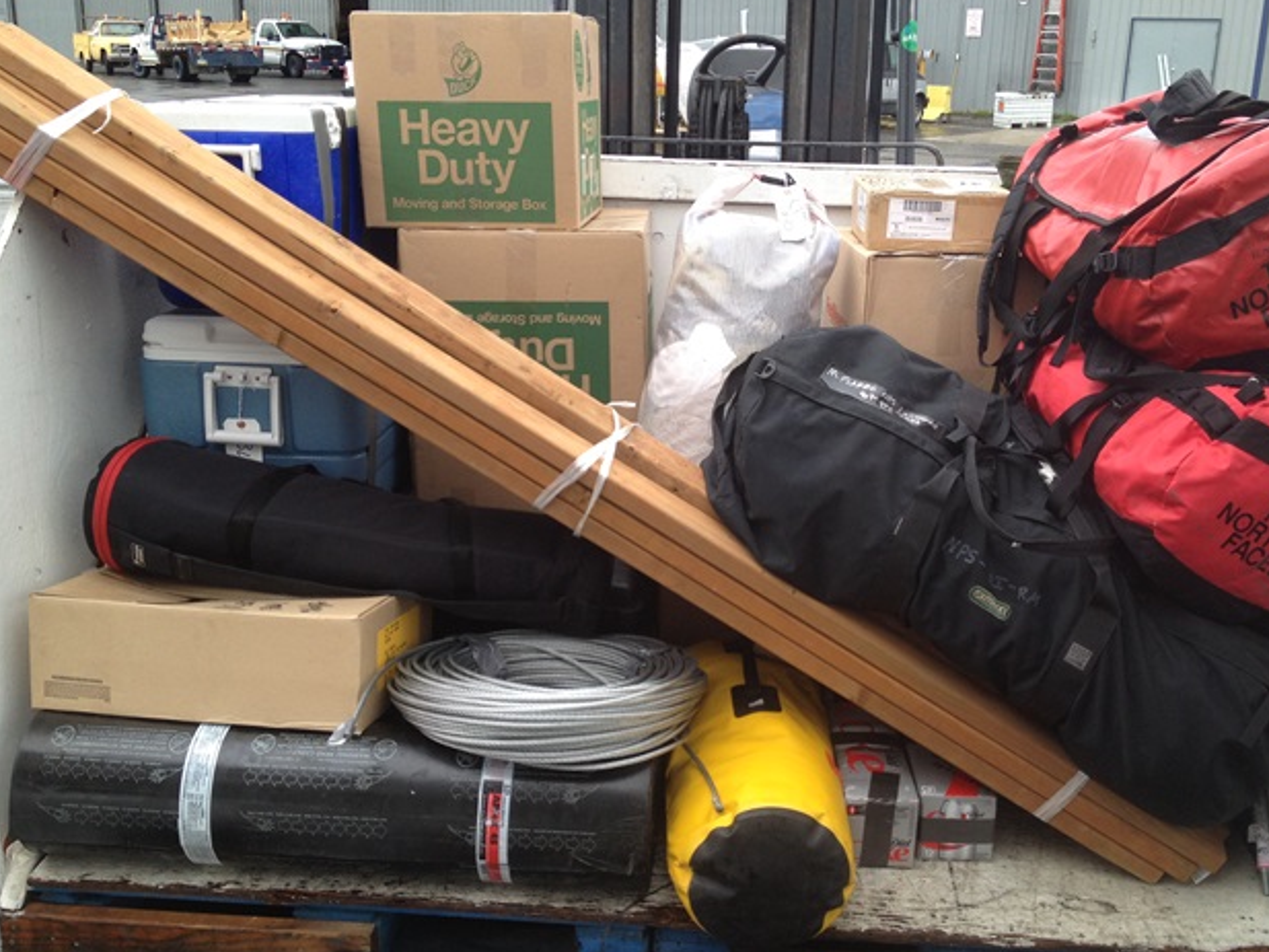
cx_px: 687
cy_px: 465
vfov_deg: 36.8
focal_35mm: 39
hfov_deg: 47.8
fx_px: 1430
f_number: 2.4
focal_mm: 4.28
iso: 50
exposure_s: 1/157
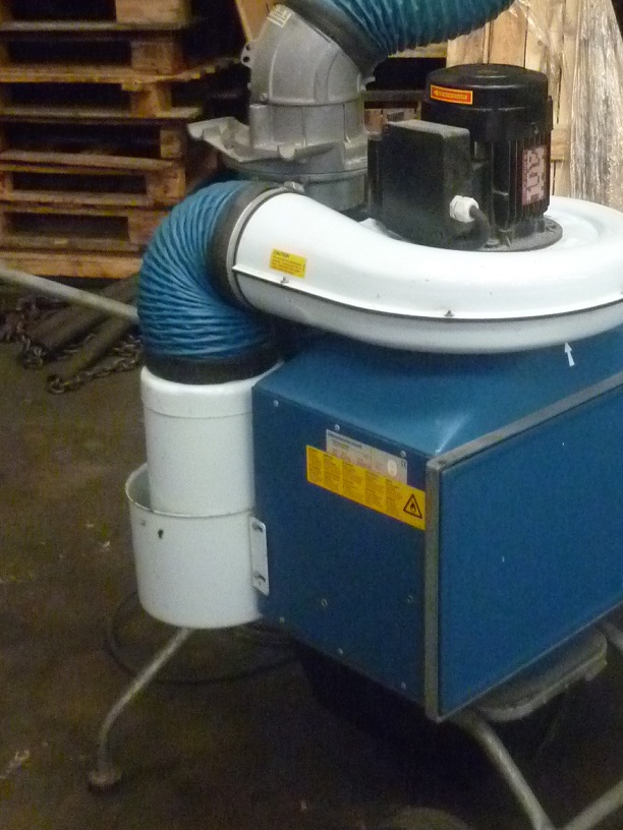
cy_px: 160
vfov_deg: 32.3
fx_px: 1392
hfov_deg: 24.9
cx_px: 466
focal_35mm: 58
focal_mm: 5.5
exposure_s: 1/25
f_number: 2.8
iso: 800
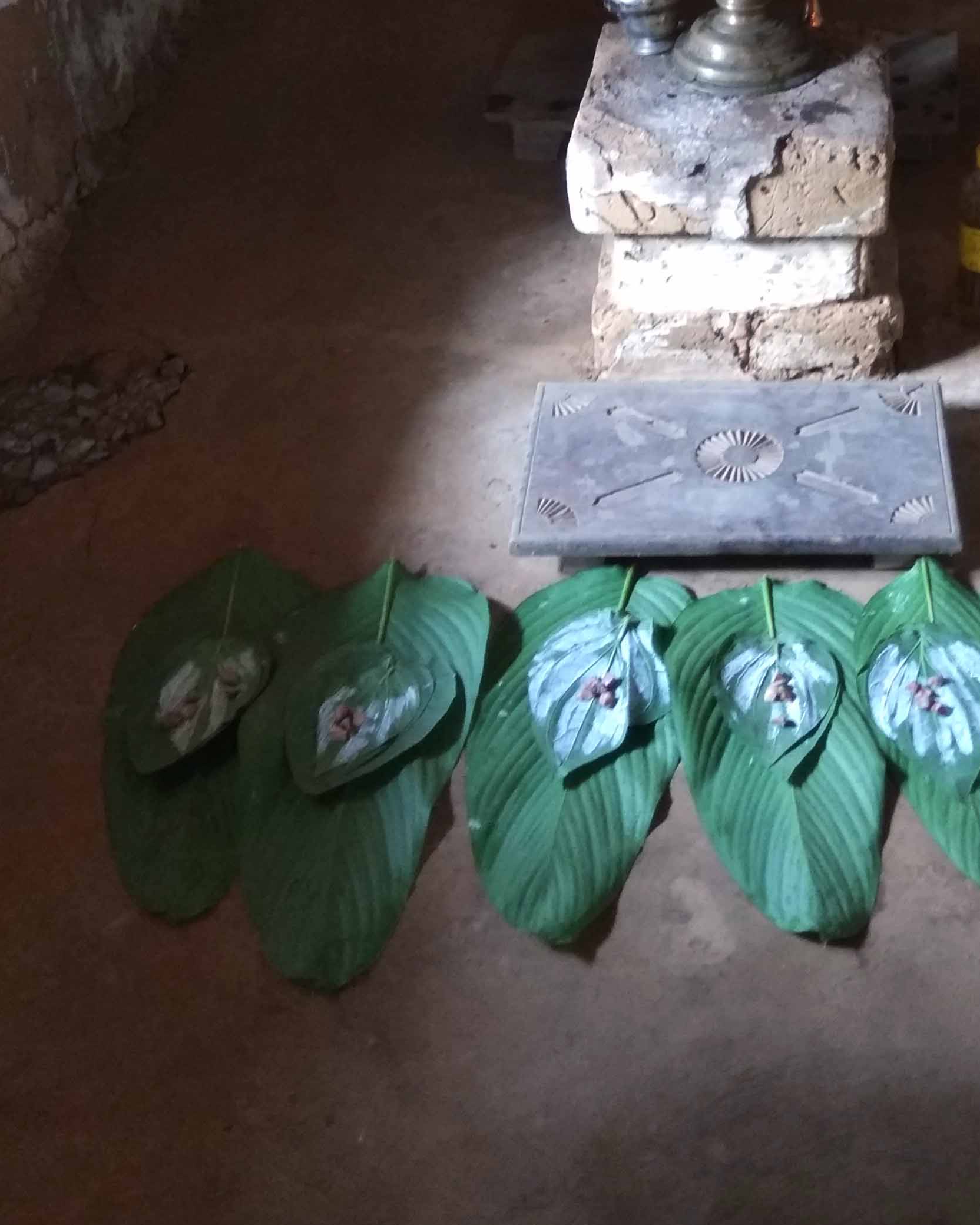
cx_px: 734
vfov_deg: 43.7
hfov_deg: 35.7
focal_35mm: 41
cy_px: 343
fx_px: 1486
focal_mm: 3.57
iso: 640
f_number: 2
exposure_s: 1/20
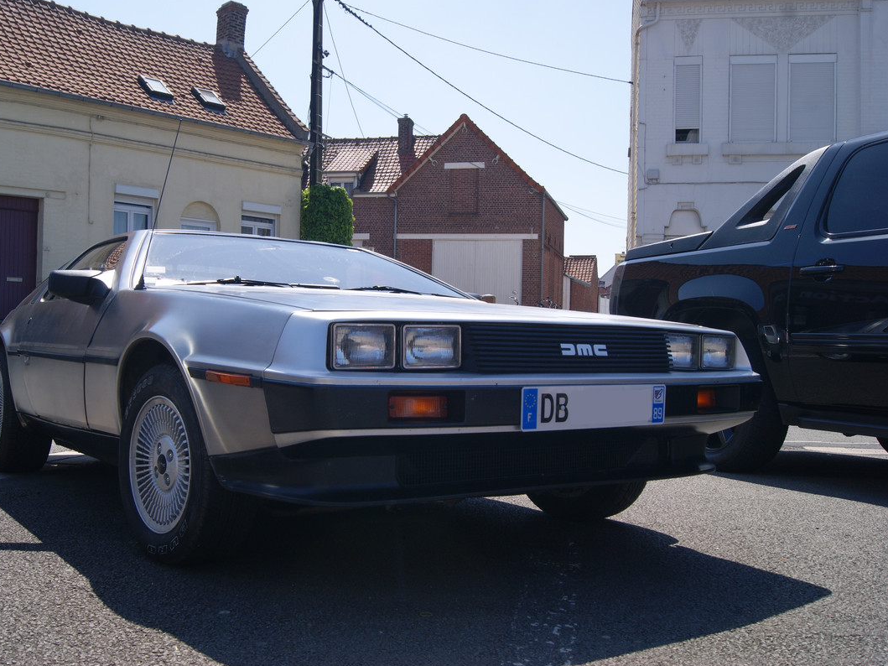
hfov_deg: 51.2
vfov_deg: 39.6
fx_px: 923
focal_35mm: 36
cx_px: 385
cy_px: 333
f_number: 10
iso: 100
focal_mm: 22
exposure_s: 1/160
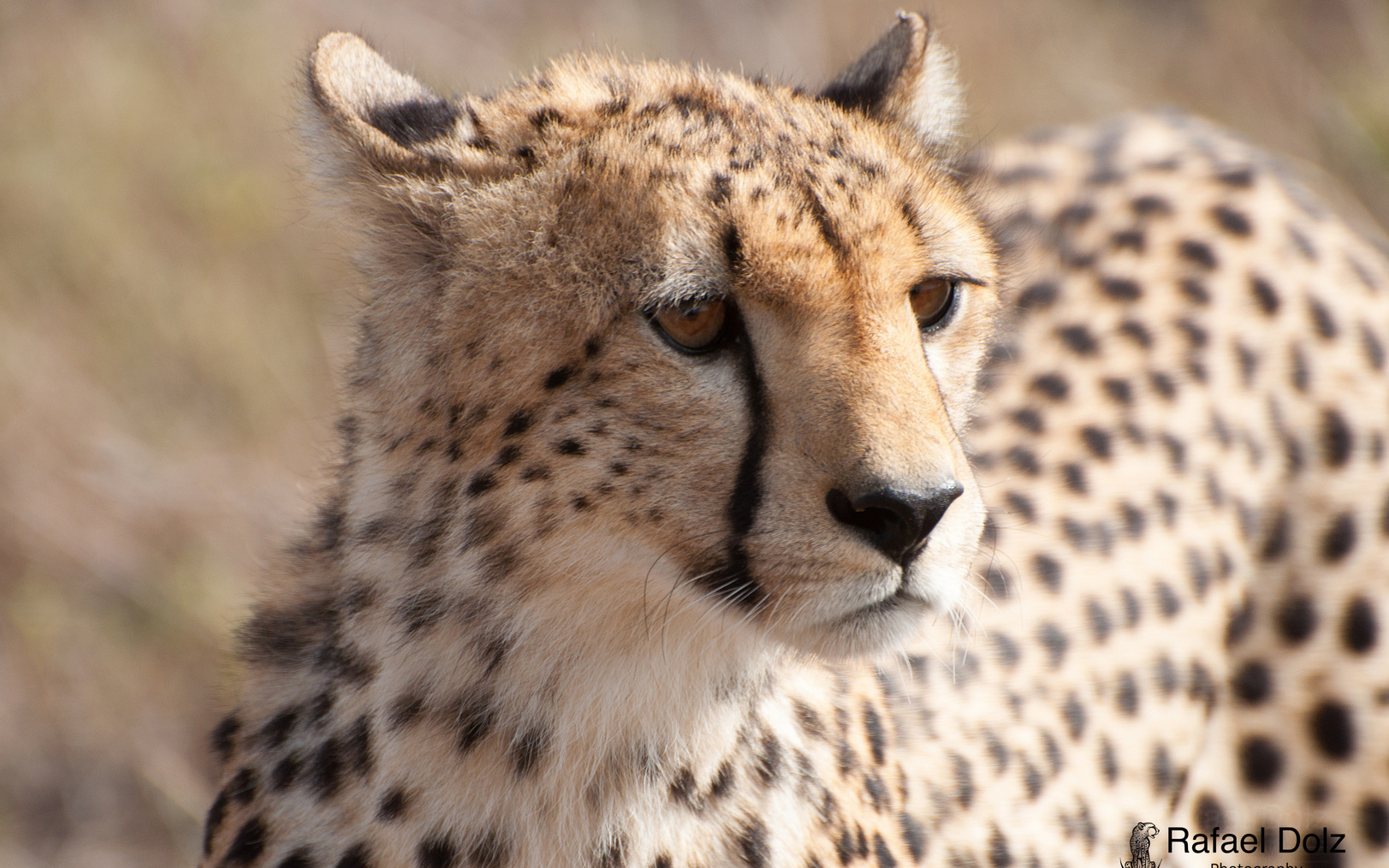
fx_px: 17374
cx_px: 694
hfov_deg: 4.6
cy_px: 449
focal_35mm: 459
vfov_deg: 2.9
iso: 250
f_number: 5.6
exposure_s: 1/800
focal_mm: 300
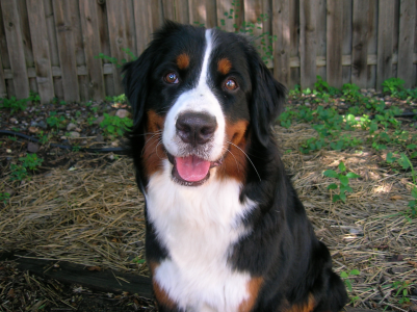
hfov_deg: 54.0
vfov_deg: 41.7
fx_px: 409
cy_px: 156
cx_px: 208
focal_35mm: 34
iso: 50
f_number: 2.9
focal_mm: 5.7
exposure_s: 1/42.3
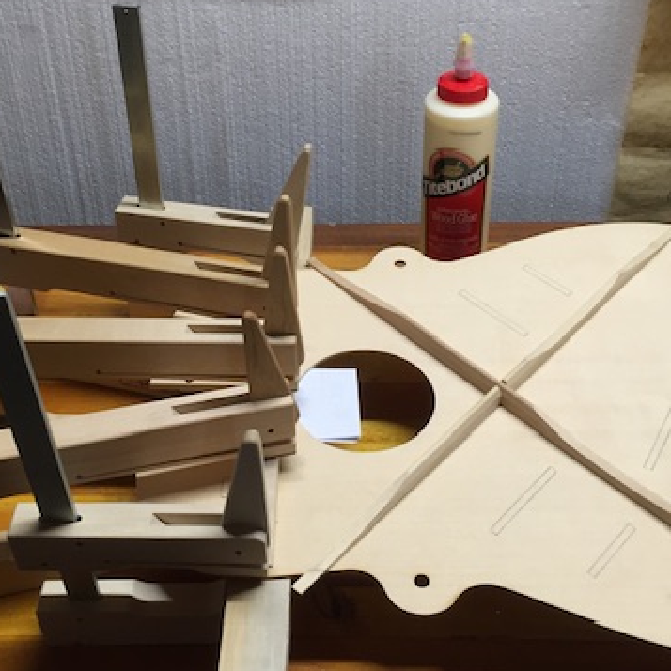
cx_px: 310
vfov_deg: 36.7
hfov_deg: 36.8
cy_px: 288
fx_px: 1009
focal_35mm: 46
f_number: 2.2
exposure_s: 1/30
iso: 32
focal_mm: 4.15
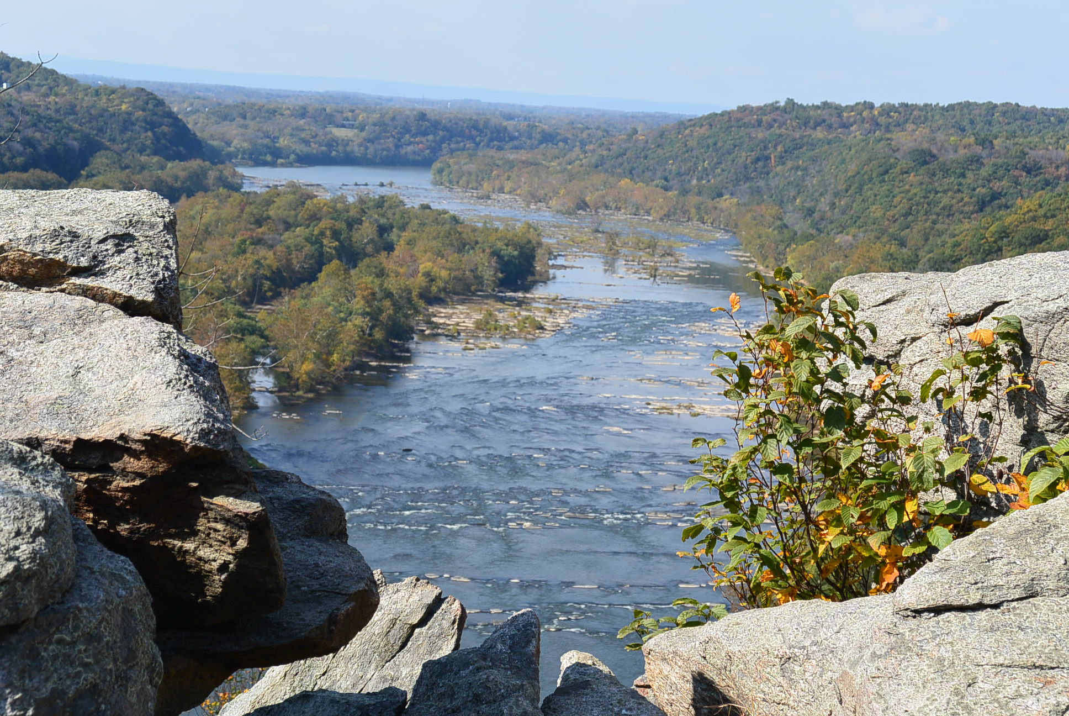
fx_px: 2200
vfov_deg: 18.5
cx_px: 534
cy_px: 358
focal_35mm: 74
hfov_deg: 27.3
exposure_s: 1/400
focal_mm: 27.5
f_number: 5.6
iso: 100
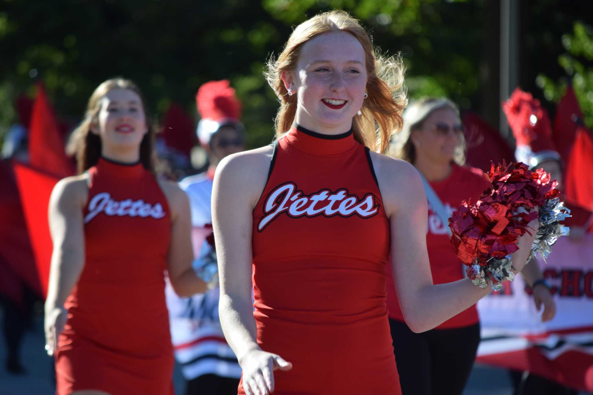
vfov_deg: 4.8
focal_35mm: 285
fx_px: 4694
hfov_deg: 7.2
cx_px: 296
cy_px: 198
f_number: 5.6
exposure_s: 1/500
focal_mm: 190
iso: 200
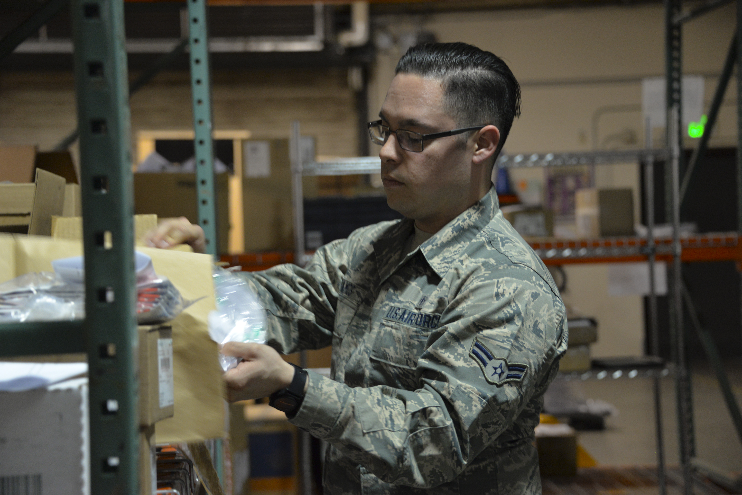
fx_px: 1753
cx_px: 371
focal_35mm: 85
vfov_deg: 16.1
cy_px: 248
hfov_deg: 23.9
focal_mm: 85
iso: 1600
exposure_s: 1/30
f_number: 5
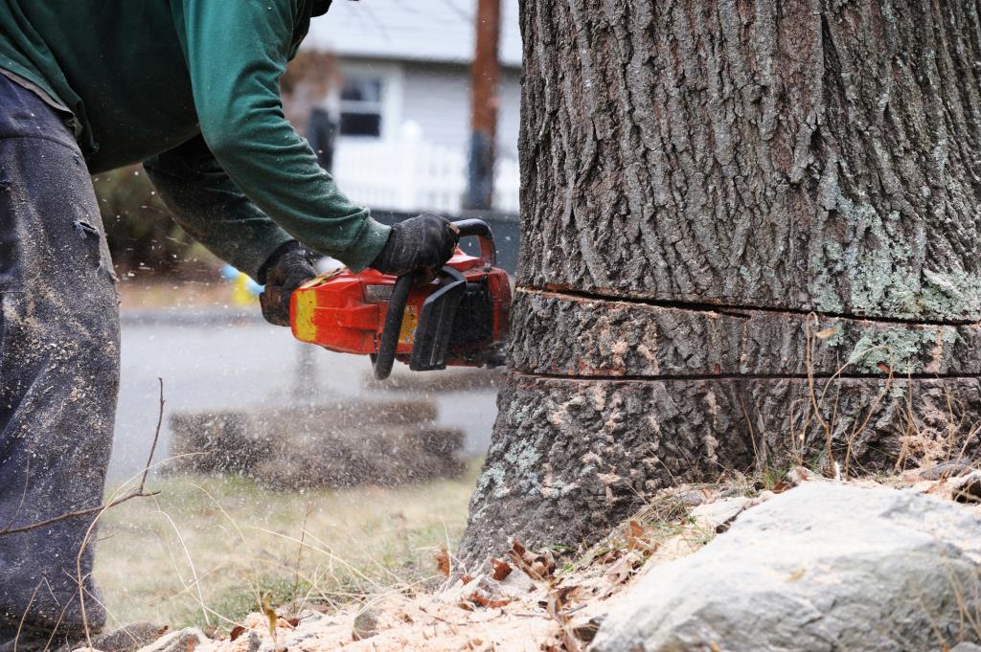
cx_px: 490
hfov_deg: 13.3
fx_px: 4220
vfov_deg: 8.8
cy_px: 326
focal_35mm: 155
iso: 800
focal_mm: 155
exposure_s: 1/200
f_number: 7.1
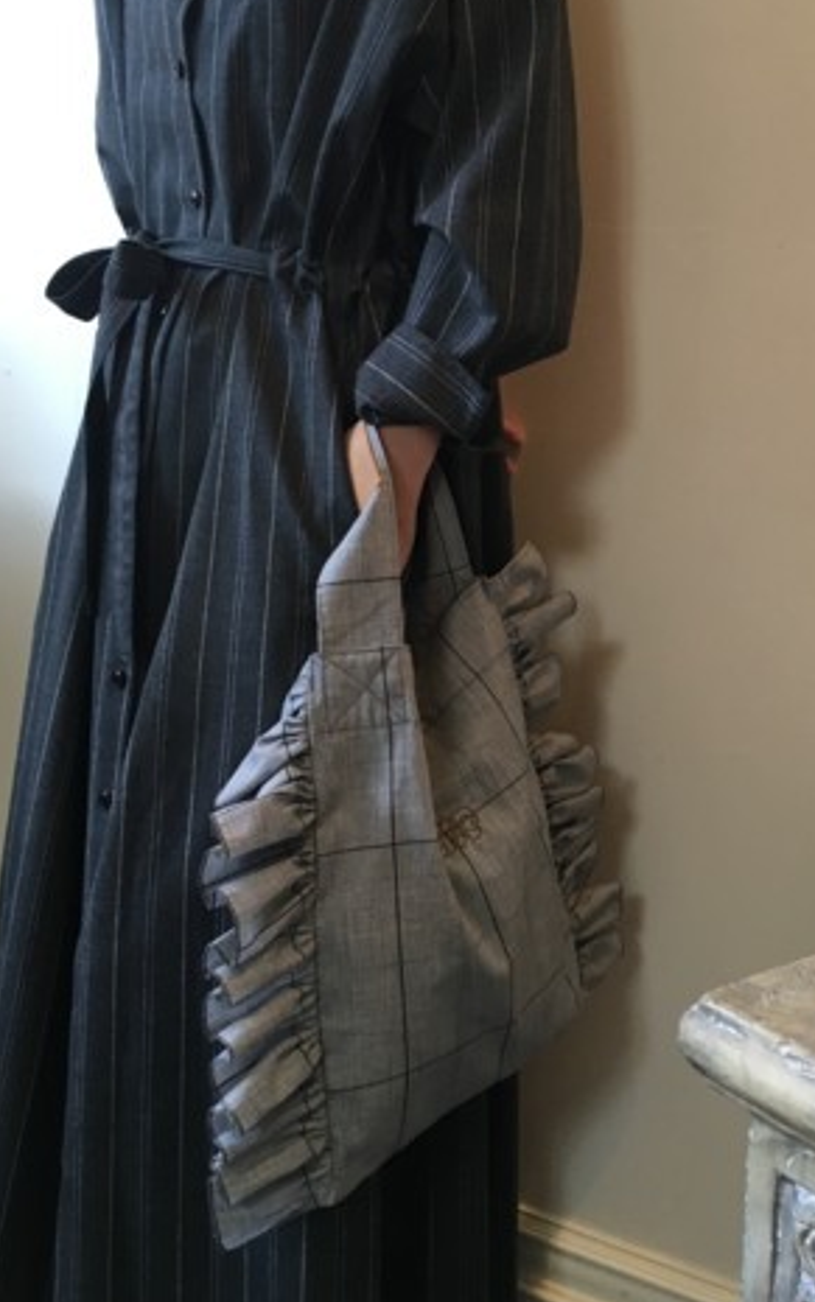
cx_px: 583
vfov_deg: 45.6
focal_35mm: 43
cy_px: 442
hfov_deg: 29.5
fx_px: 1527
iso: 80
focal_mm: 4.15
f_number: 2.2
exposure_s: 1/30
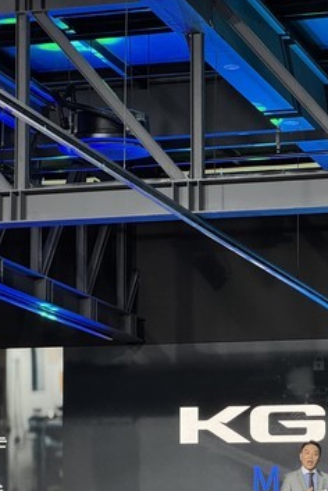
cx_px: 107
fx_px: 1855
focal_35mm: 136
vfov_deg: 15.1
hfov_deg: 10.1
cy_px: 309
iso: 500
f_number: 2.8
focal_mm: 9
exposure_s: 1/40
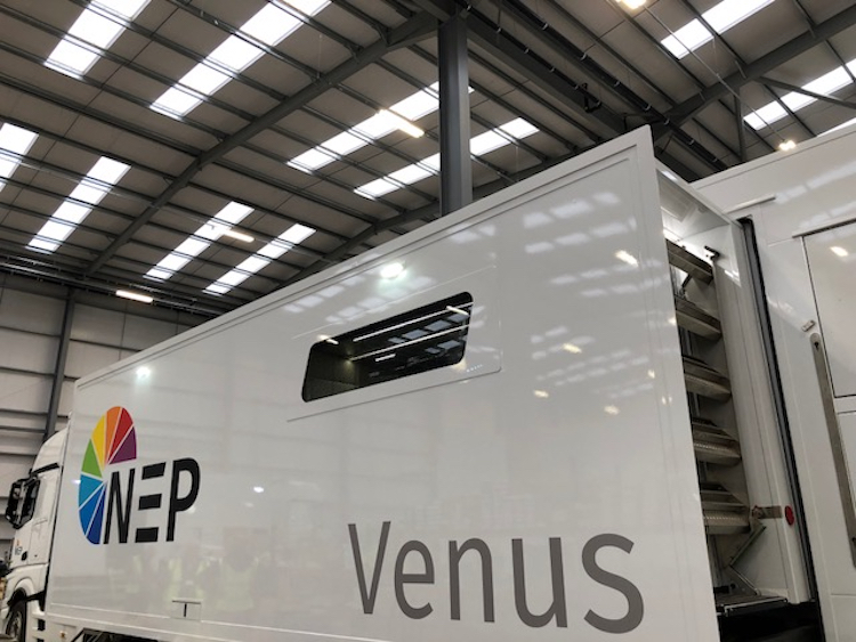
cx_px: 428
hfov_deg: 63.4
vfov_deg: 49.8
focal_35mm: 28
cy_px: 321
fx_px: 693
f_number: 1.8
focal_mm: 4
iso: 32
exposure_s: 1/33
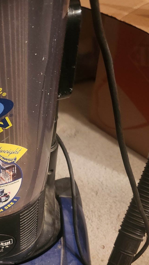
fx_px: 309
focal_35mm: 44
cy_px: 183
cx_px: 13
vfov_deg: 45.5
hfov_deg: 26.2
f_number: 1.8
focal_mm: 5.4
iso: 640
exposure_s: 1/24
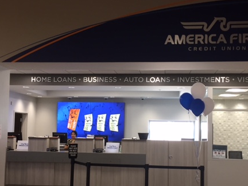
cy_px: 116
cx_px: 134
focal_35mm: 43
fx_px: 308
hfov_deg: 43.8
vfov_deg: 33.4
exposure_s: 1/30
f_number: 2.2
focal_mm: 4.15
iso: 50
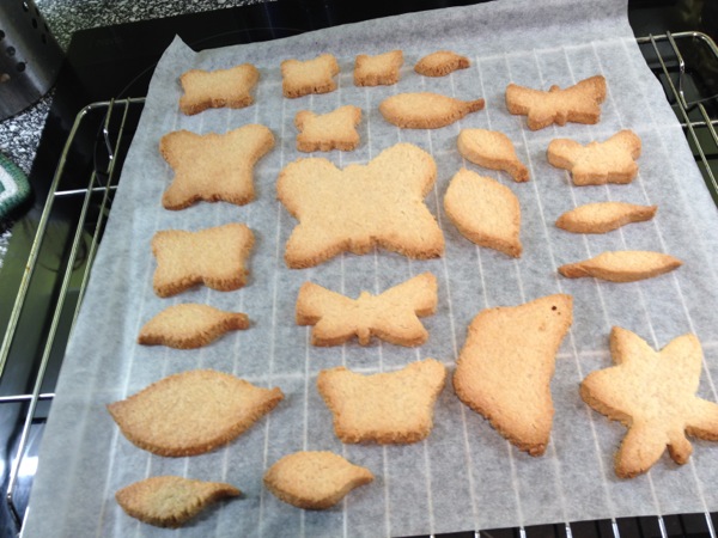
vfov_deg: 40.7
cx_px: 359
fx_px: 726
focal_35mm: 35
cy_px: 269
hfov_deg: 52.6
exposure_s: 1/20
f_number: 2.4
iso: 50
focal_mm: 4.28
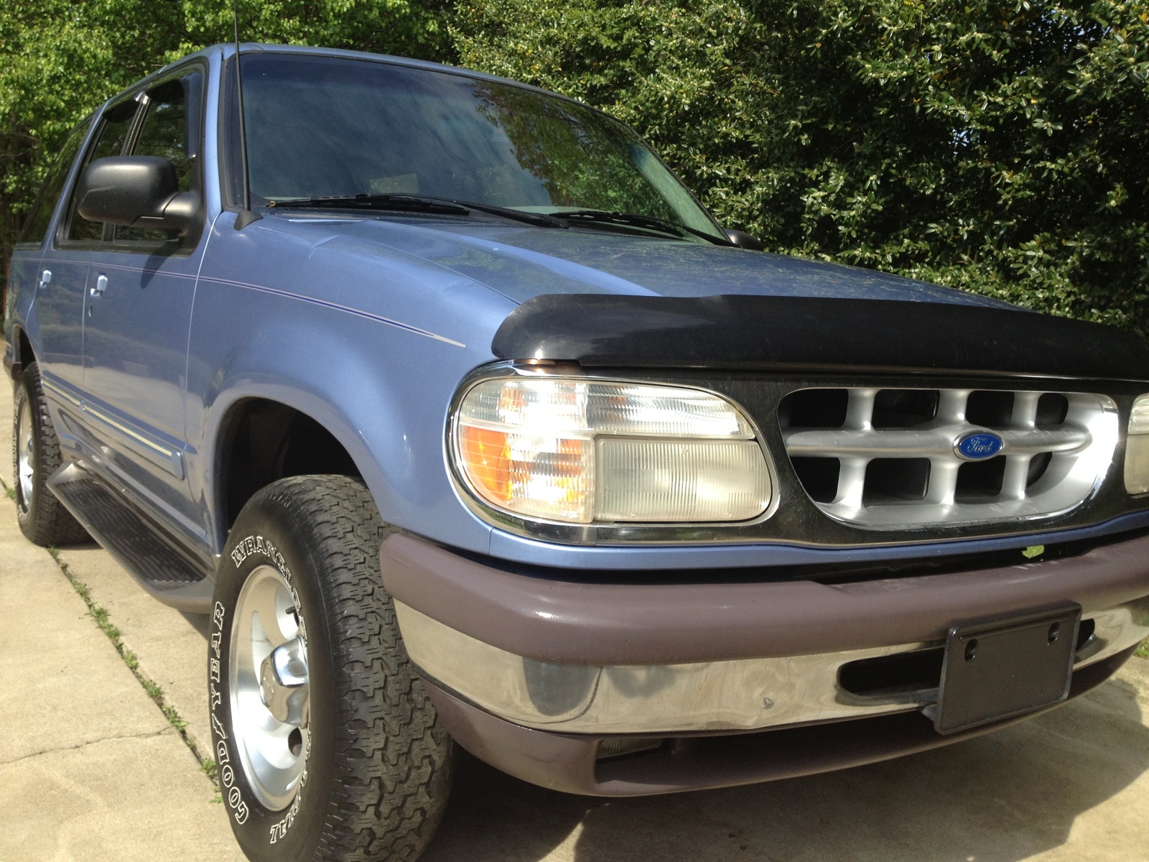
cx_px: 574
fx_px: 1162
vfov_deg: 40.7
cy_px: 431
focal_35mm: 35
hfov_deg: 52.6
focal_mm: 4.28
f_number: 2.4
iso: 50
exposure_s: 1/905
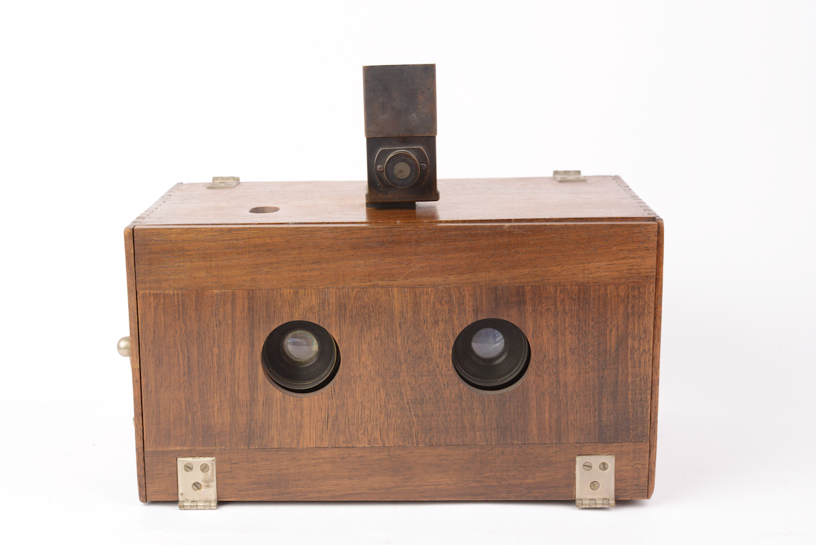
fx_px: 1361
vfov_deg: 22.7
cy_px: 272
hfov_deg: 33.4
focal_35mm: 60
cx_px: 408
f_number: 13
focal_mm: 60
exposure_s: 1/125
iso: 2500
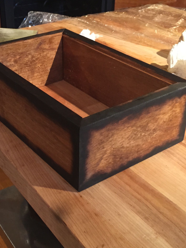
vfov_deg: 38.2
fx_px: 358
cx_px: 65
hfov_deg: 29.0
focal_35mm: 50
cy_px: 134
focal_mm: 4.15
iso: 200
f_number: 2.2
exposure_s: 1/30
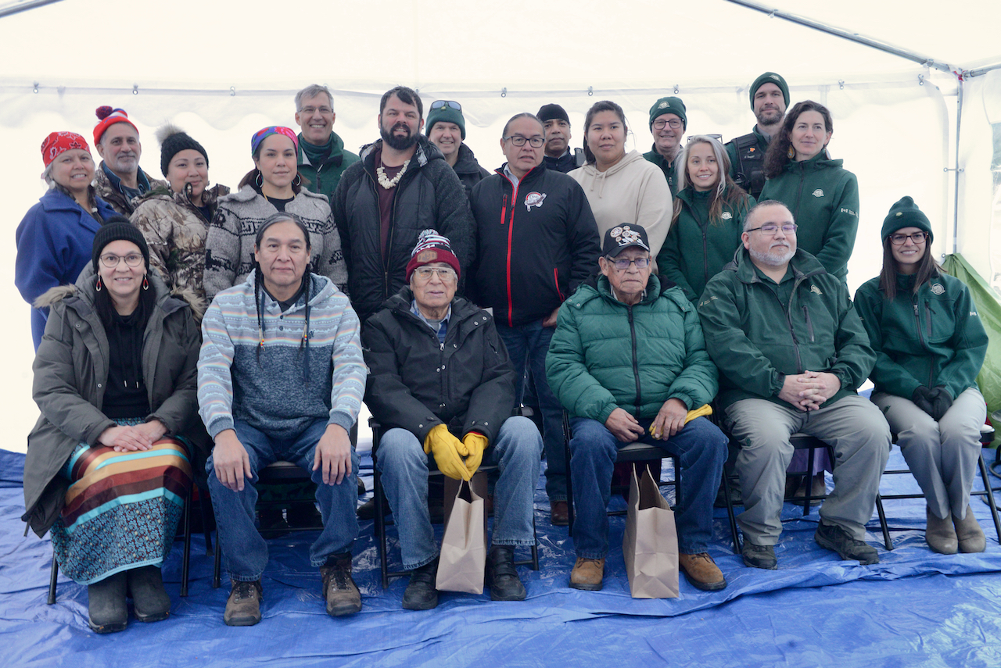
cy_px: 334
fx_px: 974
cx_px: 500
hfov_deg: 54.4
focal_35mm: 35
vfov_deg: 37.9
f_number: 9
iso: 2500
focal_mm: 35
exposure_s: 1/50
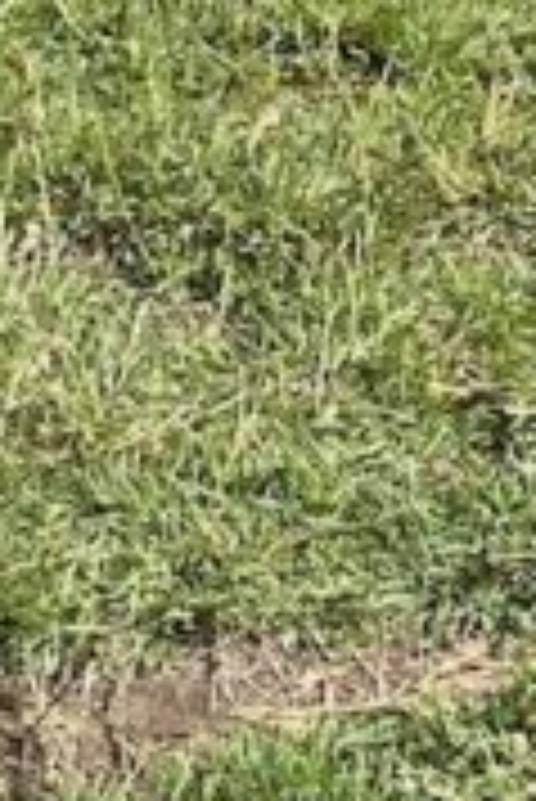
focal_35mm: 233
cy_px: -1512
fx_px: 5193
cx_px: -81
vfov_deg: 7.8
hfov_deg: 5.9
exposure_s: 1/2066
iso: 32
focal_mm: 4.25
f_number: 1.8
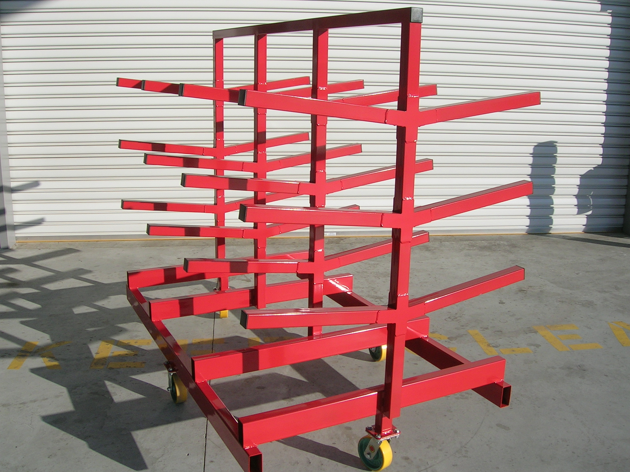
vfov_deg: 40.7
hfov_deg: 52.6
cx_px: 315
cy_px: 236
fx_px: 637
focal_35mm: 35
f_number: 4.8
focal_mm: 5.4
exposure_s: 1/419
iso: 50
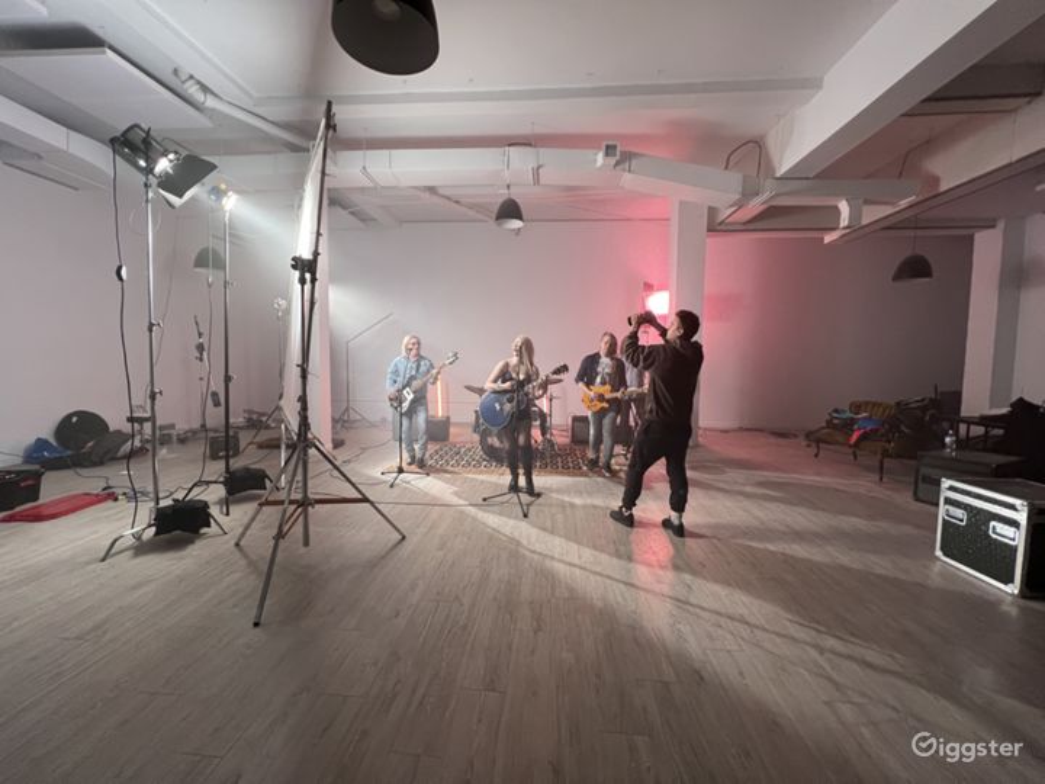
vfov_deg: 89.9
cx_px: 522
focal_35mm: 13
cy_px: 392
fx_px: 392
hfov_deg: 106.2
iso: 250
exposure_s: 1/120
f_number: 1.8
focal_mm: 1.57
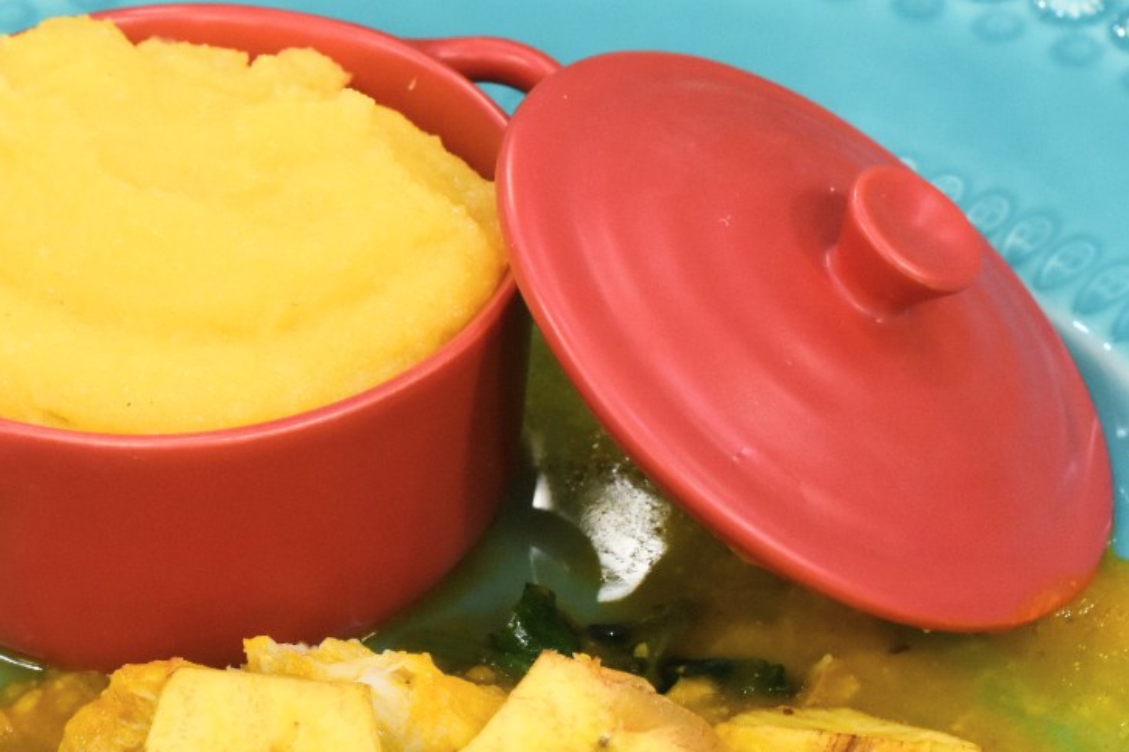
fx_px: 5236
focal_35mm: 167
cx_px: 293
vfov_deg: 8.2
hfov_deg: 12.3
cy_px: 533
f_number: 9
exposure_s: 1/320
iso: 1000
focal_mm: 50
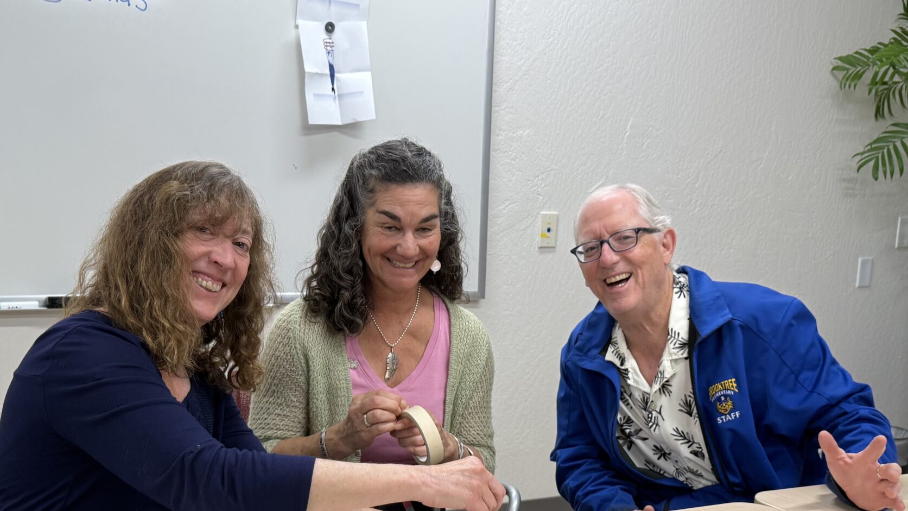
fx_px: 963
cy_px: 420
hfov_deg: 50.4
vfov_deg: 28.9
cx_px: 425
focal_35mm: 40
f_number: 1.78
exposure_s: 1/120
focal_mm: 6.76
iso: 125
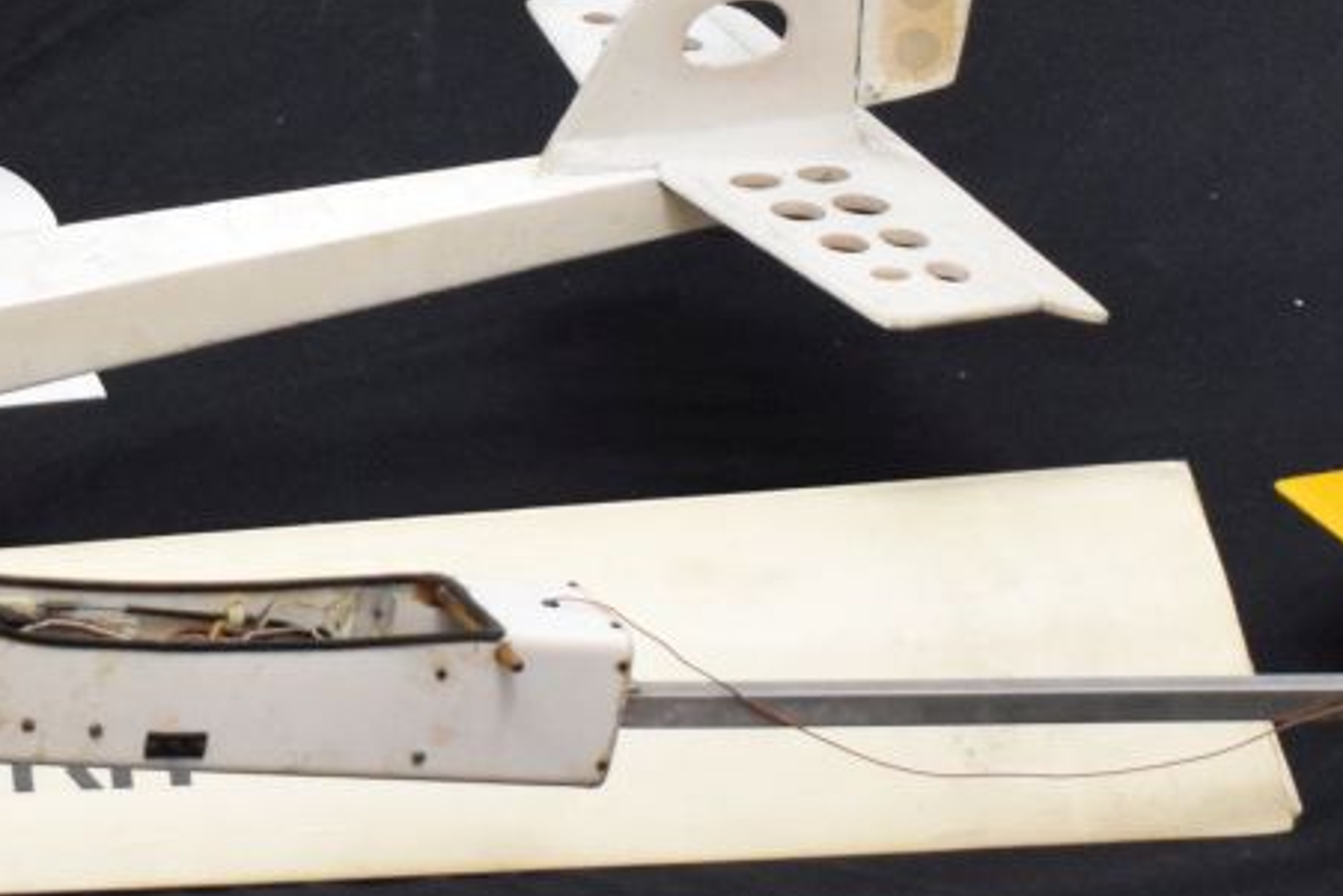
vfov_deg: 6.7
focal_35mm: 206
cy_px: 159
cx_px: 298
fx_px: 7695
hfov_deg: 10.0
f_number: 5.6
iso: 1600
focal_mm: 31
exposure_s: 1/125
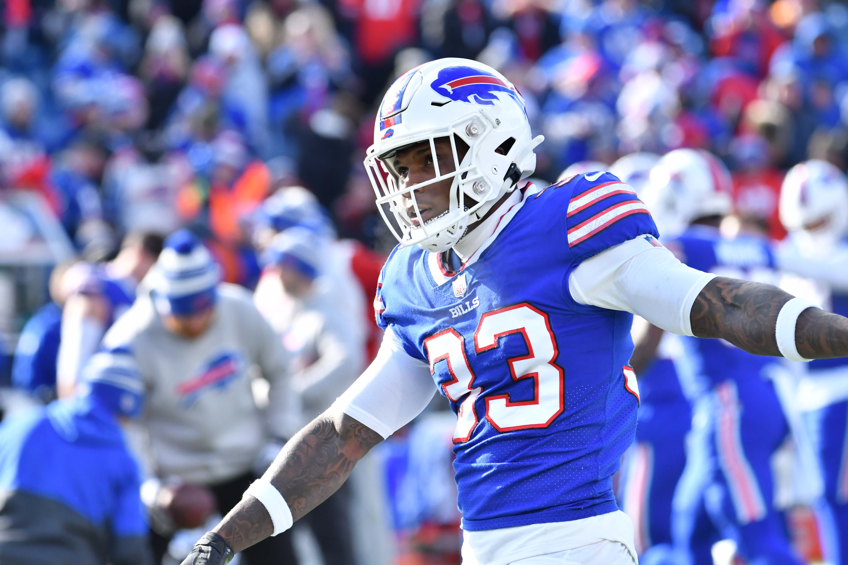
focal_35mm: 420
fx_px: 9893
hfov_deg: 4.9
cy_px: 282
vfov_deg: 3.3
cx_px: 424
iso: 1250
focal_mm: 280
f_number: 5.6
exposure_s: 1/1600
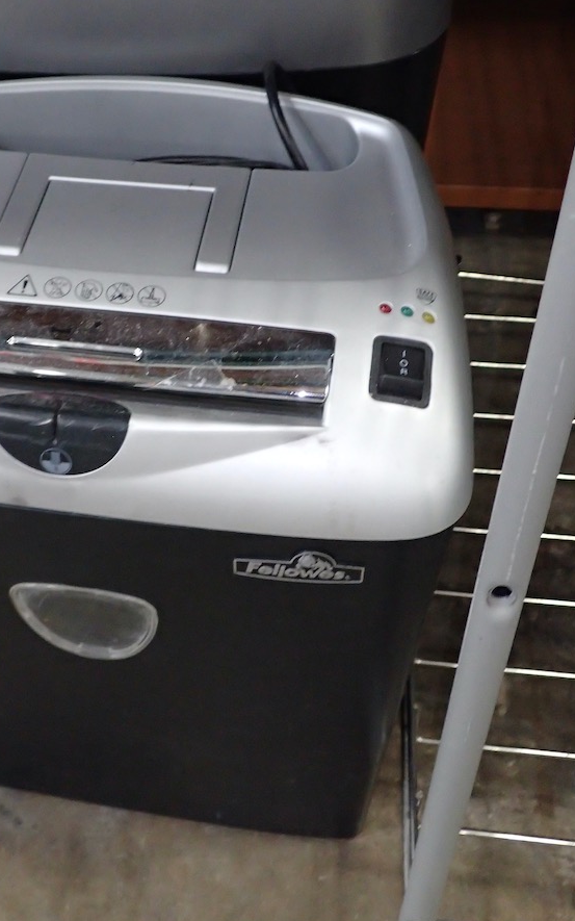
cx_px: 138
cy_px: 365
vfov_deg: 43.3
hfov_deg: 27.6
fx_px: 1154
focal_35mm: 46
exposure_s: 1/30
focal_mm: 5.5
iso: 640
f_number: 2.3
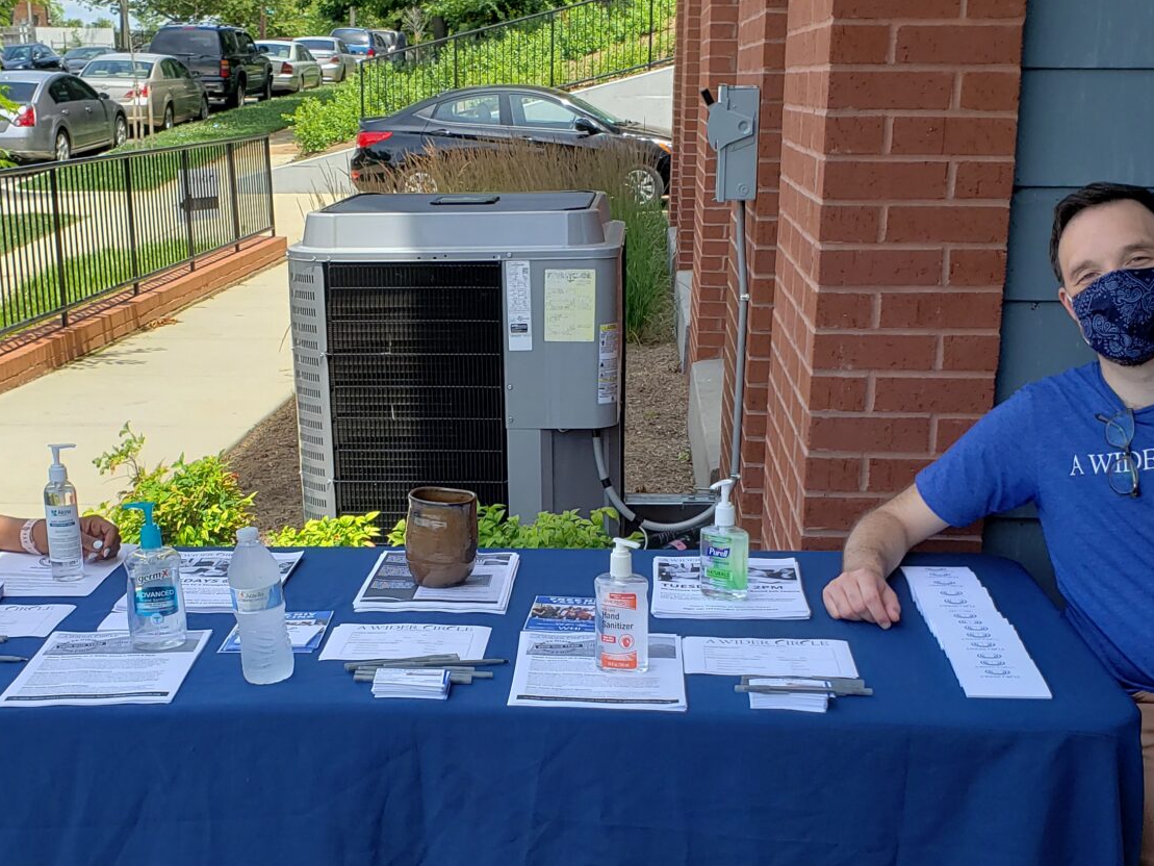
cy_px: 577
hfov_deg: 39.6
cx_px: 493
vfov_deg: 30.1
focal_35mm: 48
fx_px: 1600
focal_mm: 4.3
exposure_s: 1/728
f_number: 2.4
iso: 50
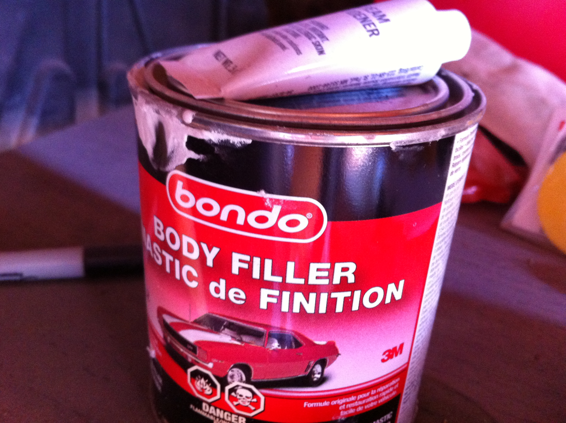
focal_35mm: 35
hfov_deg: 52.7
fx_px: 571
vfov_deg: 40.6
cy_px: 212
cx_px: 283
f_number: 2.8
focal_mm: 3.85
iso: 400
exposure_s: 1/15
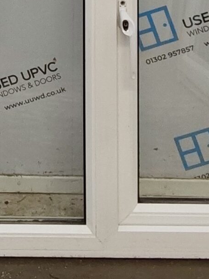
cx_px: -38
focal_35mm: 119
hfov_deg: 12.2
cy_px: -174
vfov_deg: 15.0
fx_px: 957
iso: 64
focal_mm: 2.91
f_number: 1.9
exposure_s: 1/50
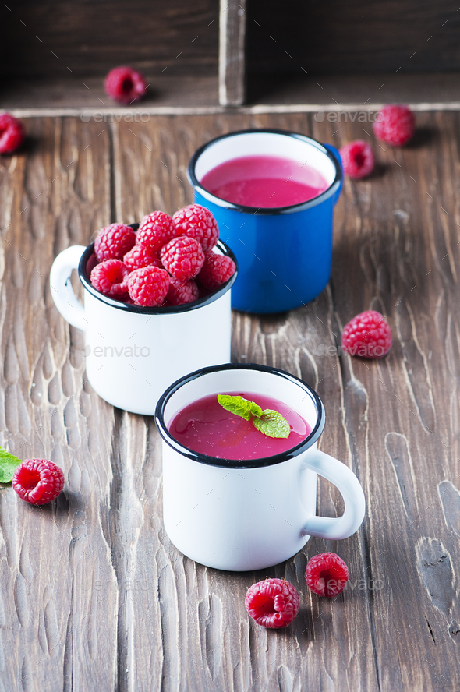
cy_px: 346
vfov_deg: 13.1
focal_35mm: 158
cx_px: 230
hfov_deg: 8.7
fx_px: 3026
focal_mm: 105
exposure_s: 1/160
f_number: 6.3
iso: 200
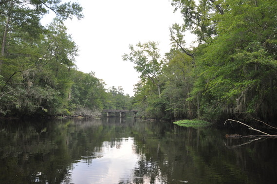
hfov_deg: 67.4
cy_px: 92
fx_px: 208
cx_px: 138
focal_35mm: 27
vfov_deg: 47.8
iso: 800
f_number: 11
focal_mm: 18
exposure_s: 1/125
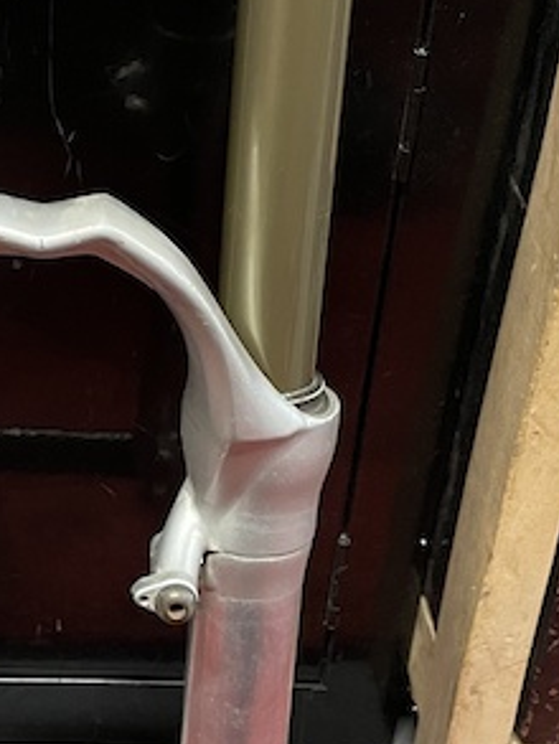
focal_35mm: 71
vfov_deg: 27.3
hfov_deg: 20.3
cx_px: 58
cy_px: 452
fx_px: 1528
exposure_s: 1/50
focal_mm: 4.2
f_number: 1.6
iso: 500
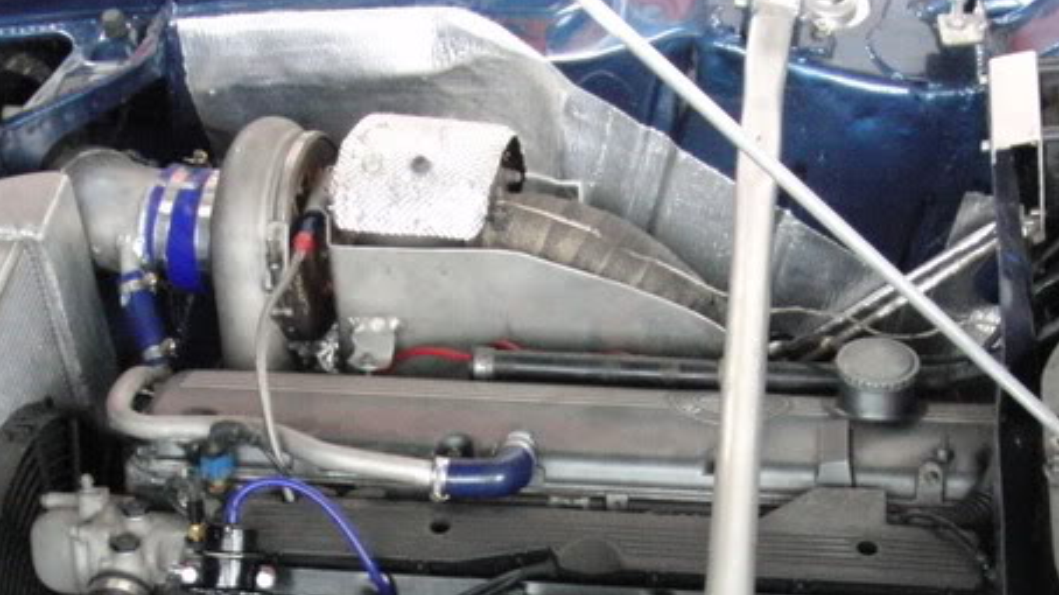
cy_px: 532
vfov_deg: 16.8
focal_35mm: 71
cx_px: 509
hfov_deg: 29.8
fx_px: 1993
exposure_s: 1/50
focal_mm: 6.4
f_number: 3.6
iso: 800
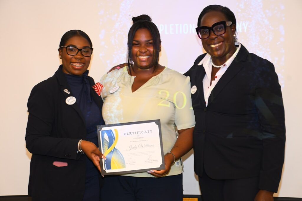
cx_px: 151
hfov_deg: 26.0
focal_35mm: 78
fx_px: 654
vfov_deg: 17.5
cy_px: 100
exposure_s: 1/40
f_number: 5.6
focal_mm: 52
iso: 800
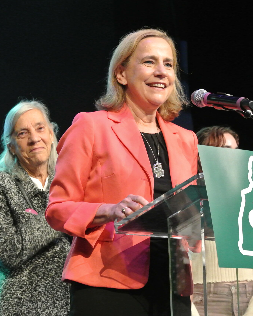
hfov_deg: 13.5
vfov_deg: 16.9
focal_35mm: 114
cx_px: 102
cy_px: 158
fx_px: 1067
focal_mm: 30
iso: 1800
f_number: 3.8
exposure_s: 1/30
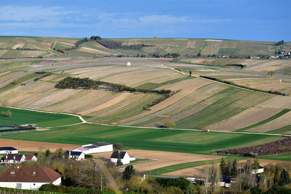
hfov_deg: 19.5
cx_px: 146
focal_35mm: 105
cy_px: 97
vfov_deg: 13.0
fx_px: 849
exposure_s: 1/800
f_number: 7.1
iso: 400
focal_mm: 70
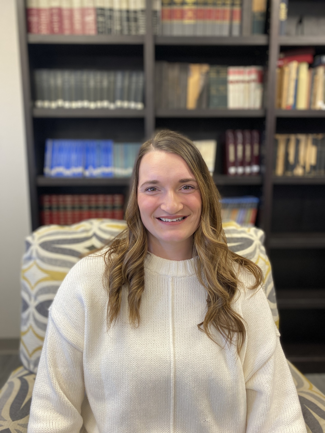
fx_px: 325
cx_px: 162
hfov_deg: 53.1
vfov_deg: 67.3
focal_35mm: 26
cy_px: 216
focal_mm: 4.25
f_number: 1.8
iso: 80
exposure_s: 1/60
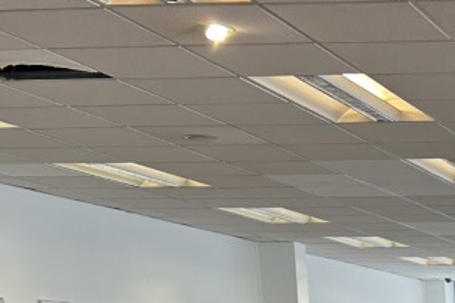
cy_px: 606
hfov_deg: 17.2
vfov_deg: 11.9
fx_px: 1302
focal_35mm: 103
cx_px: 747
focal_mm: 5.7
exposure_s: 1/100
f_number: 1.5
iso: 50
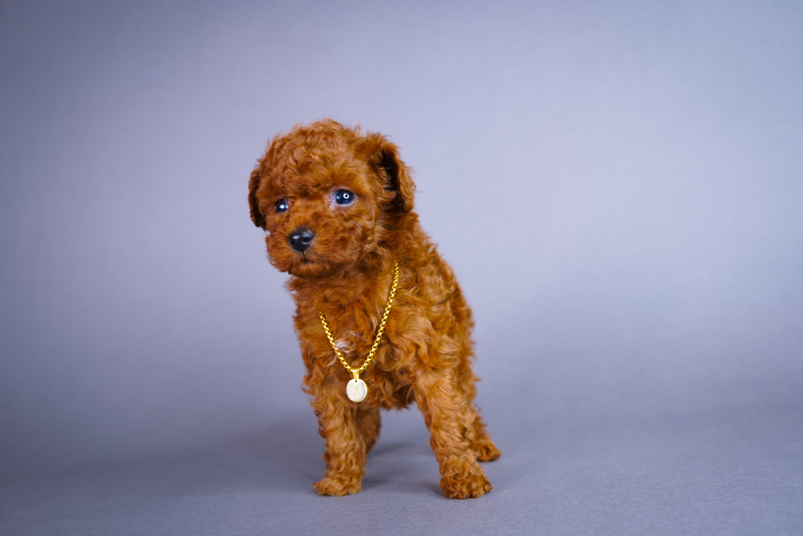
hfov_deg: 58.7
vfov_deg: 41.1
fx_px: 714
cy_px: 268
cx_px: 402
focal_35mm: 32
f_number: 4.5
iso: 400
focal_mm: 32
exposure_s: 1/40
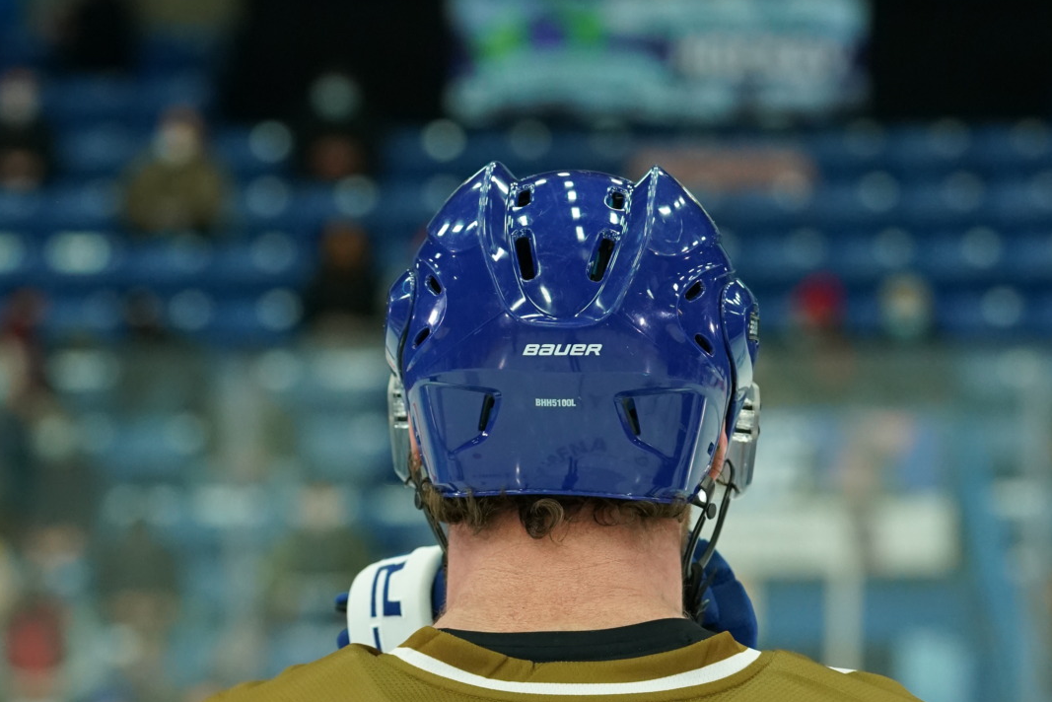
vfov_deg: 7.3
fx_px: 5495
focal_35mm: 188
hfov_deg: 10.9
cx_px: 553
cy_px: 611
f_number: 4
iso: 3200
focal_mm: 98
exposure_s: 1/320
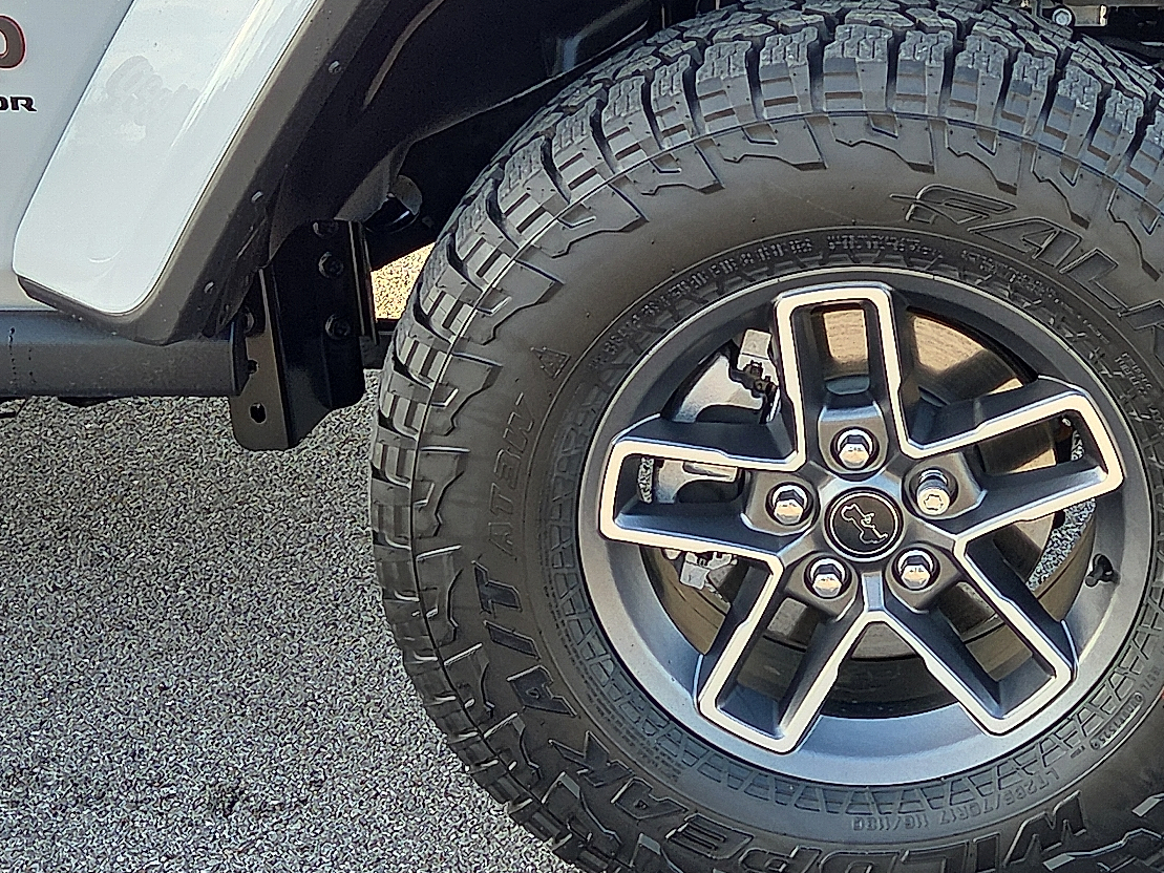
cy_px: 450
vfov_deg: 19.6
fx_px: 2522
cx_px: 821
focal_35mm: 75
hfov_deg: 25.8
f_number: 1.8
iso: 25
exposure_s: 1/161
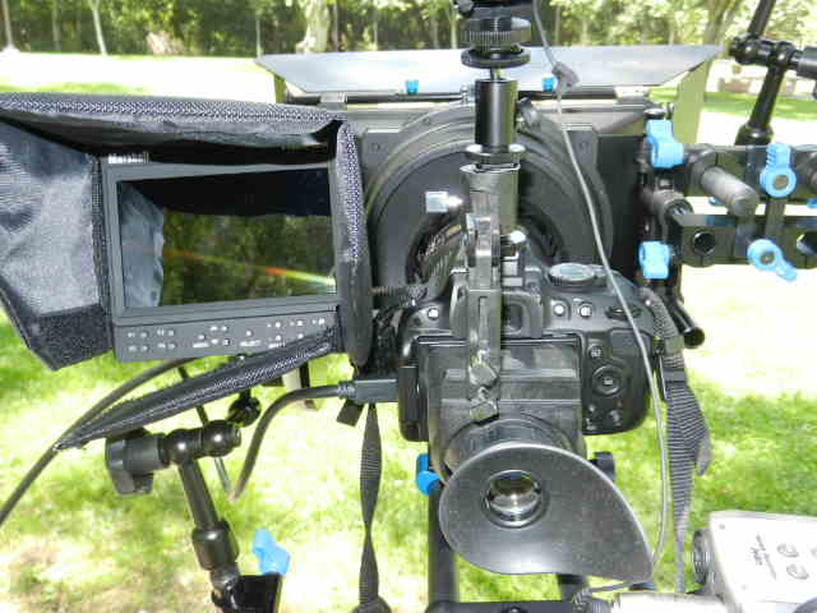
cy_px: 306
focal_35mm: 33
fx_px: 779
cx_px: 408
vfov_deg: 42.9
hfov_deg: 55.4
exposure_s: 1/80
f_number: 3.8
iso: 160
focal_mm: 5.9
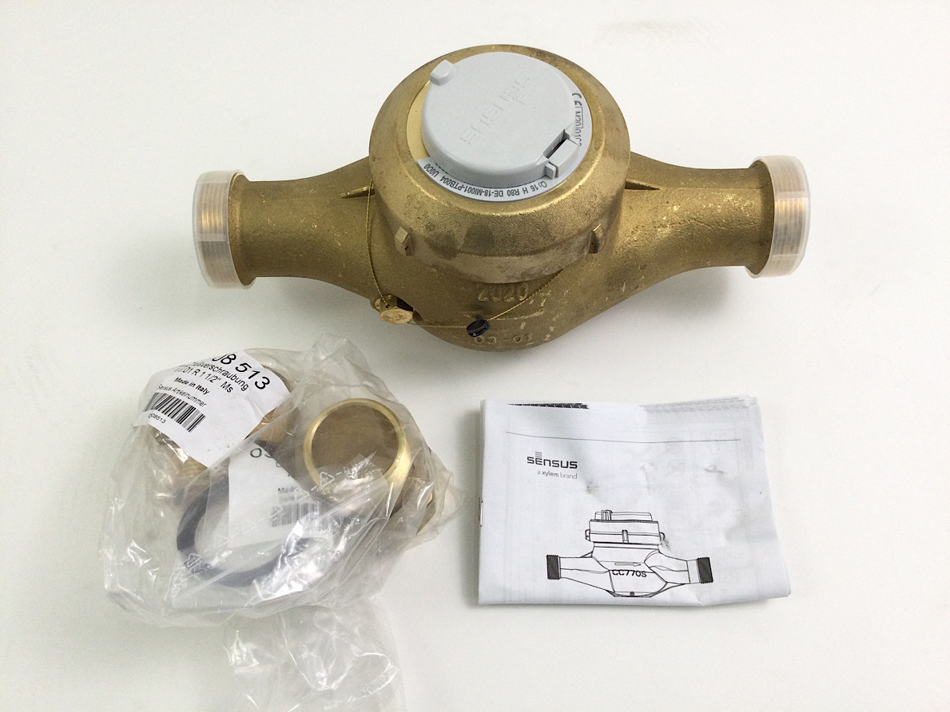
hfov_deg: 58.3
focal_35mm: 31
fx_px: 851
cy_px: 356
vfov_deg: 45.4
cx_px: 475
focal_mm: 3.3
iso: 50
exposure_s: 1/100
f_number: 2.4
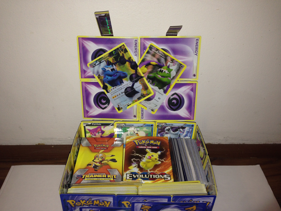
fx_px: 268
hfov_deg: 55.4
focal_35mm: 33
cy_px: 106
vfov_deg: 42.9
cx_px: 140
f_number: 2.4
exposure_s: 1/49
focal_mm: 4.12
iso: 50
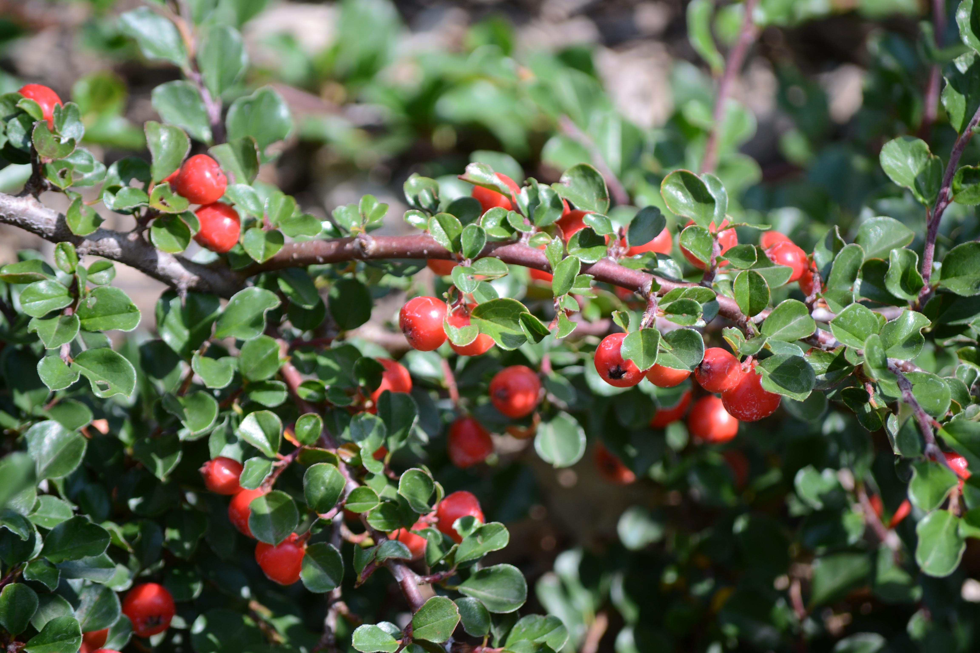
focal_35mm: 300
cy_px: 326
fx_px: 8166
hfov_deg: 6.9
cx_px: 490
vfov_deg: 4.6
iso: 100
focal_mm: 200
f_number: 5.6
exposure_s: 1/160
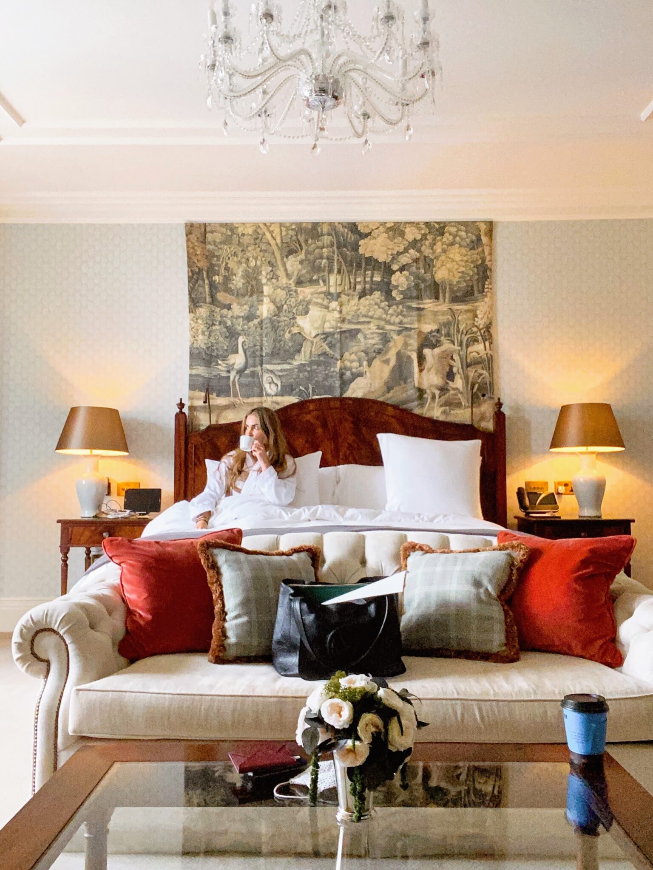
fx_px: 755
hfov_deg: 46.8
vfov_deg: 60.0
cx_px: 326
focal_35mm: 30
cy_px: 435
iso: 320
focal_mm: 2.71
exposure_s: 1/50
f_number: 2.2
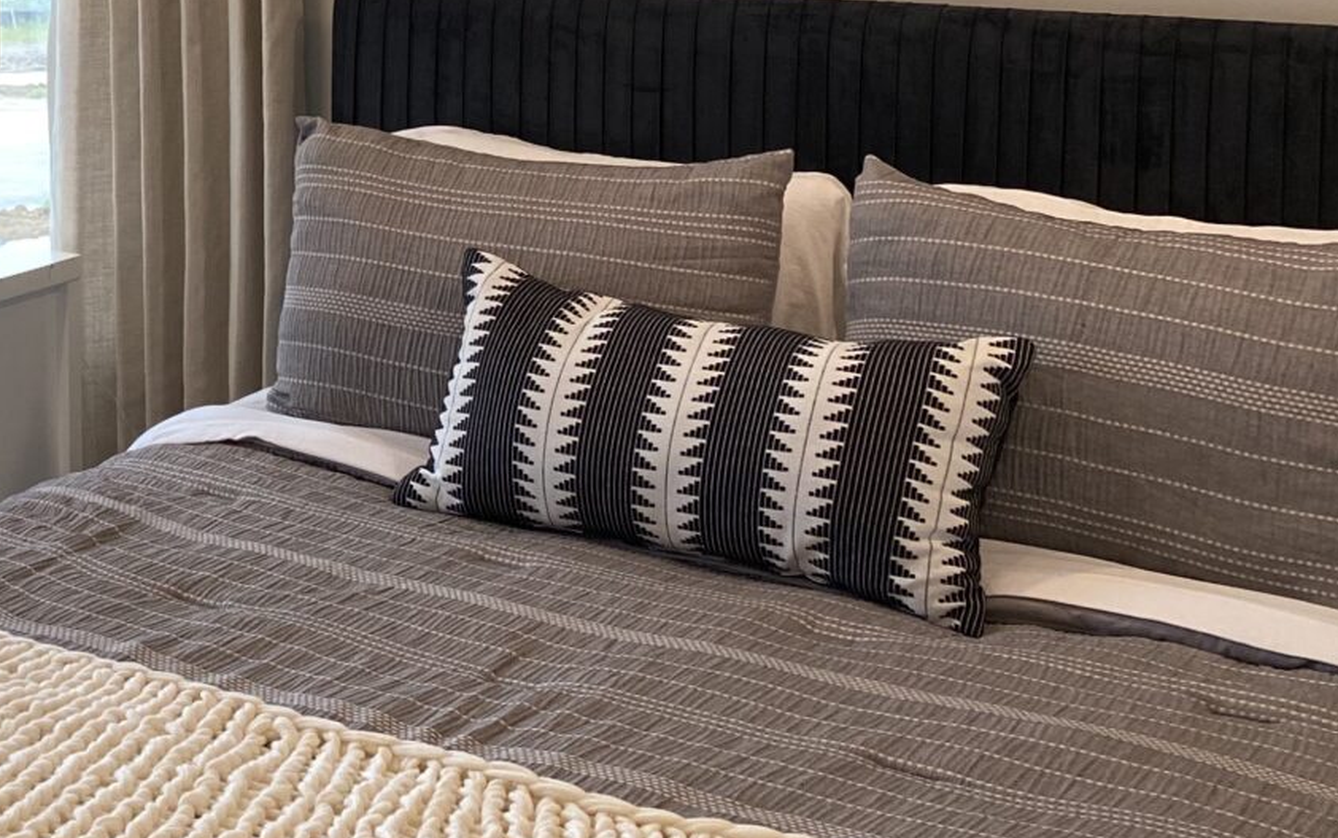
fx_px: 2444
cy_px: -10
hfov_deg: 27.3
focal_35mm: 67
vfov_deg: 18.9
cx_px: -229
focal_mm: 4.25
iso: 125
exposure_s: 1/120
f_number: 1.8
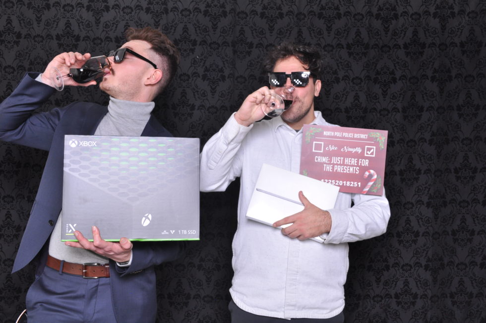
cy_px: 162
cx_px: 243
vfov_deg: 34.1
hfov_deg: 49.6
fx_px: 526
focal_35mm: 39
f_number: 8
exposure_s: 1/200
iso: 400
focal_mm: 26
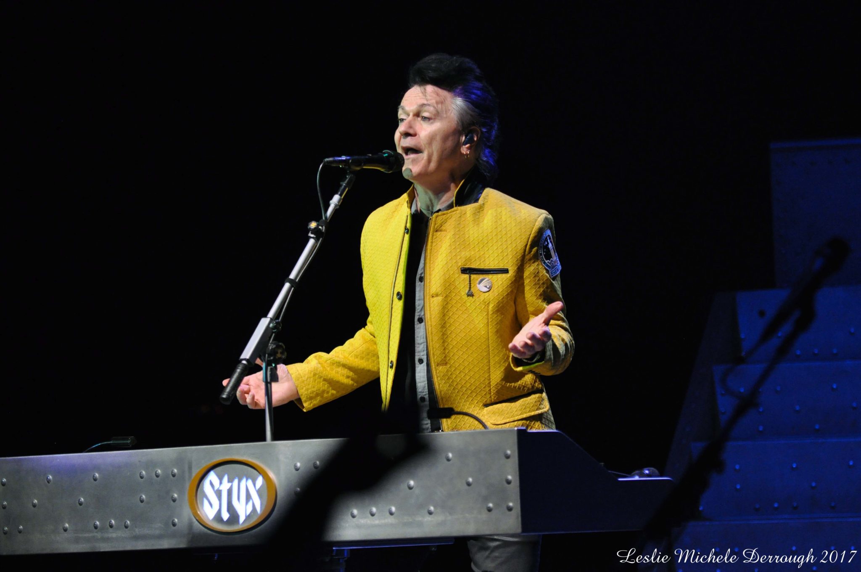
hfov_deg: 8.9
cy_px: 286
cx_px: 430
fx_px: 5554
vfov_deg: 5.9
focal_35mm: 232
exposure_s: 1/800
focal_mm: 155
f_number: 2.8
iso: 1250
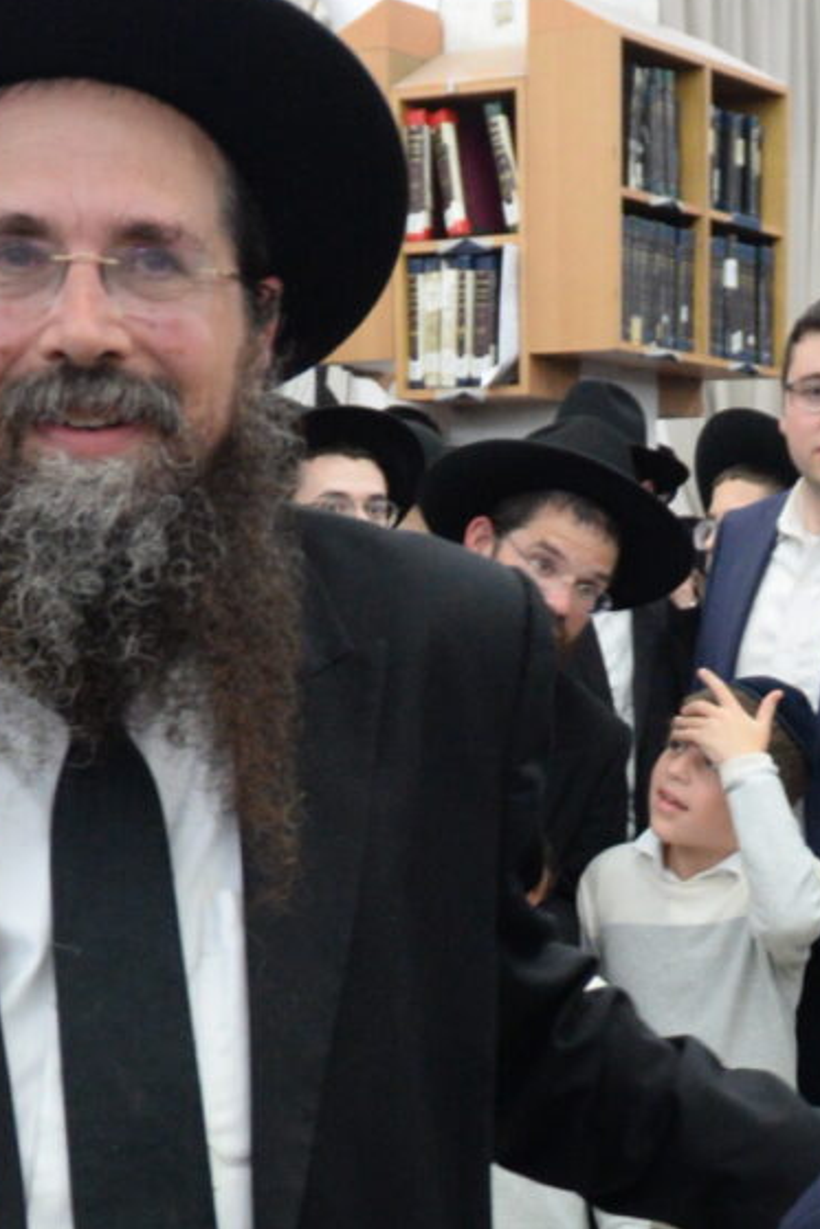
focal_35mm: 87
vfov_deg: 22.2
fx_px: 2970
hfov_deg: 15.6
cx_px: 718
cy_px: 1321
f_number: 4.5
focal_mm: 19
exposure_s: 1/250
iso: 1600
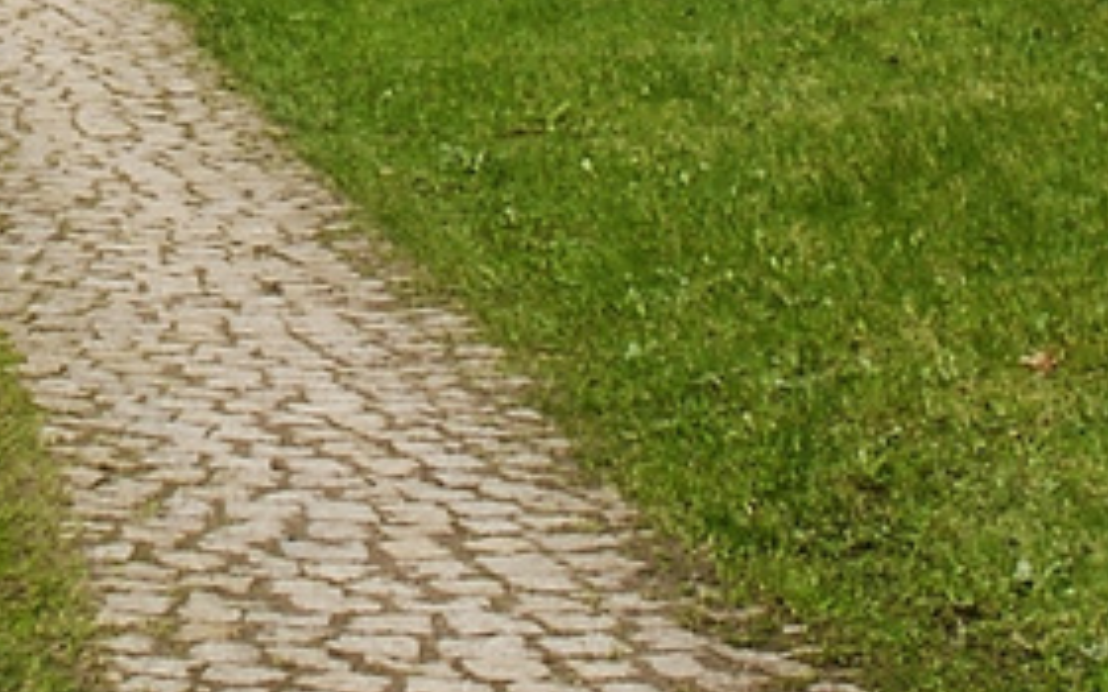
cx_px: -160
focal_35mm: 159
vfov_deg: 7.8
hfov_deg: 12.9
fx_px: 4801
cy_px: -783
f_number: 9
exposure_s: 1/60
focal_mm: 18
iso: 100
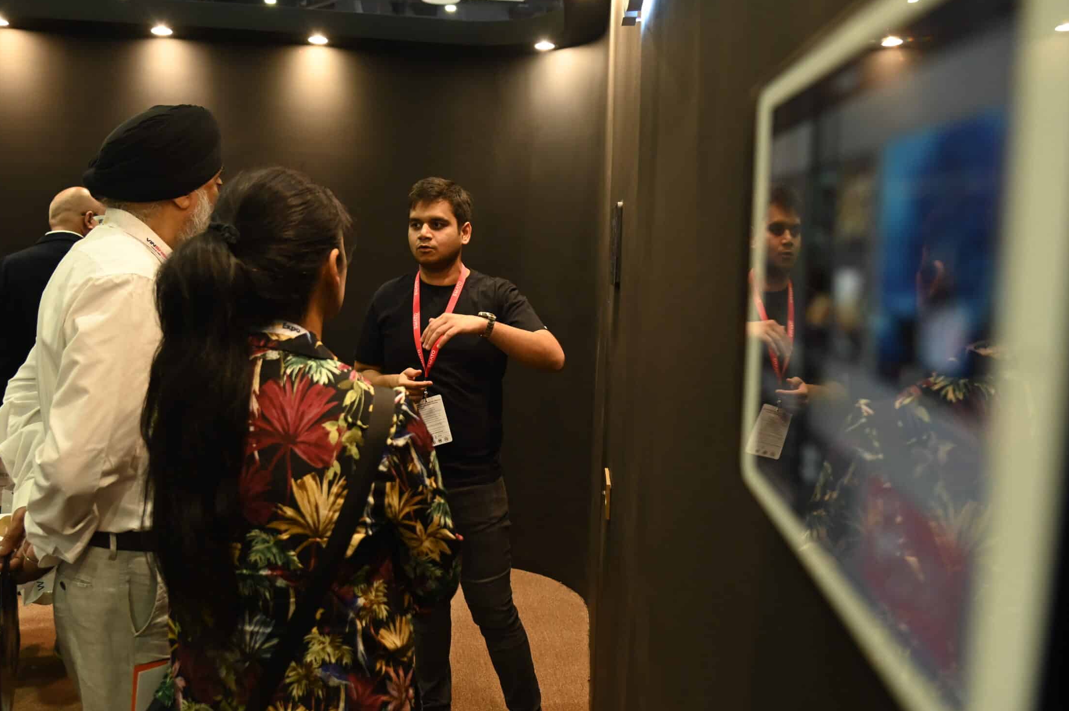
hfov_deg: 65.4
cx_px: 494
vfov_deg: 46.3
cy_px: 324
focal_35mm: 28
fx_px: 831
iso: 2000
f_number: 4
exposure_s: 1/200
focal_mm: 24
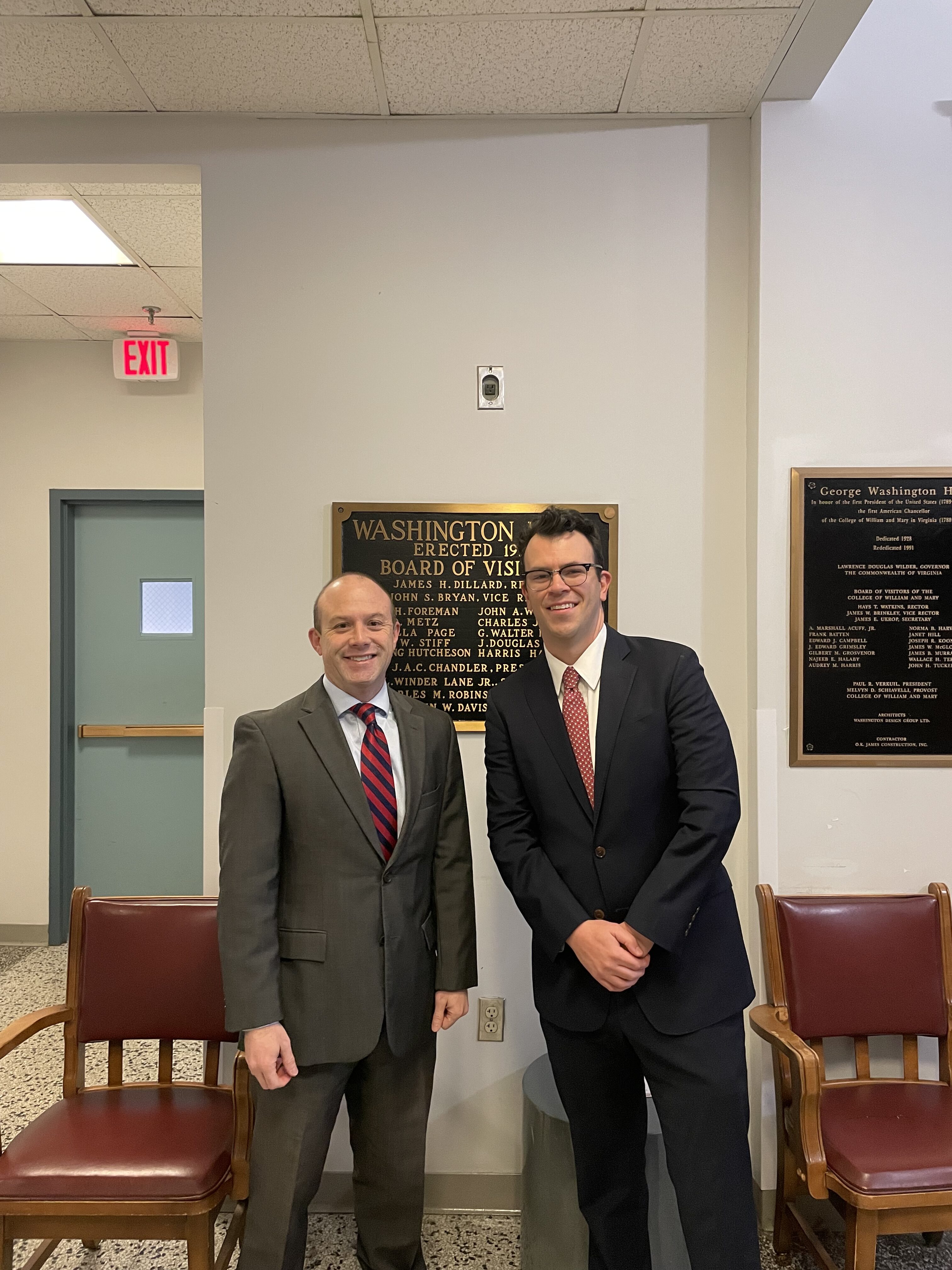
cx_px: 476
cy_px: 635
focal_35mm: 26
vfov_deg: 67.3
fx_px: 953
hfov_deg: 53.1
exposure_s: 1/60
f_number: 1.6
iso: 400
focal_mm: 4.2
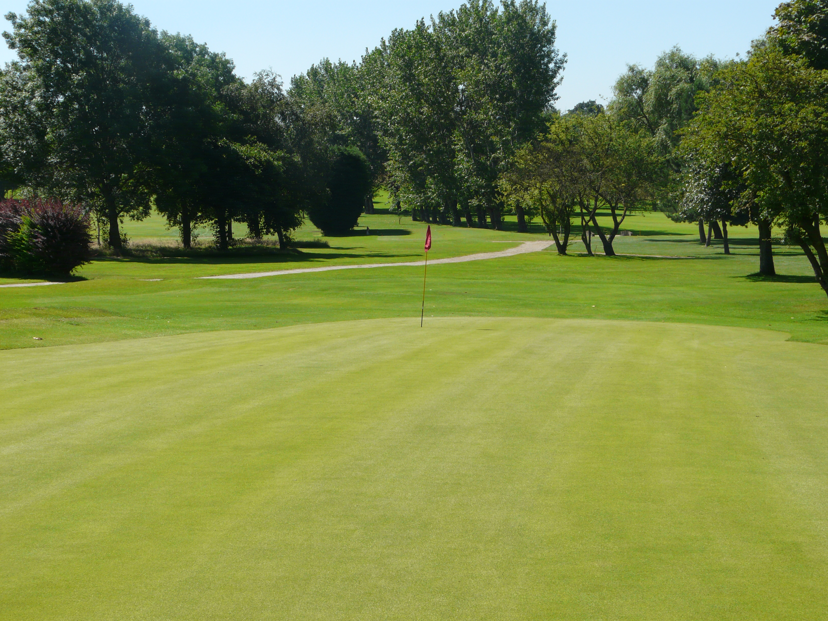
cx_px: 414
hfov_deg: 29.0
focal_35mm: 67
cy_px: 310
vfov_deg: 21.9
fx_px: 1603
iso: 100
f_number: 5.6
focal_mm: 11.1
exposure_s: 1/320
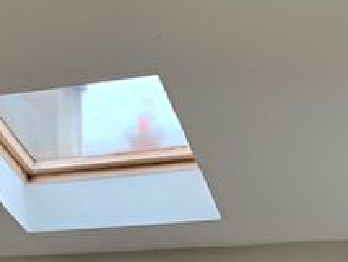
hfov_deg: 22.5
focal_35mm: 85
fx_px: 855
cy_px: 277
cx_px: 47
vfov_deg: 16.9
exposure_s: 1/121
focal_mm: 4.25
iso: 80
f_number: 1.8
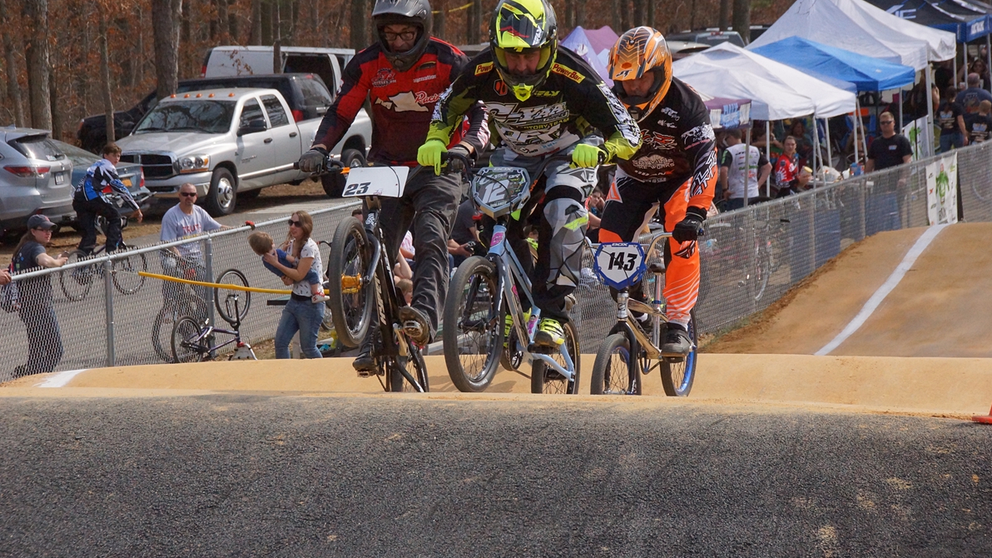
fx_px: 4576
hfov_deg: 12.4
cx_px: 496
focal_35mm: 174
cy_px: 269
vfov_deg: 7.0
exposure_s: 1/2000
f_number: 11
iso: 1600
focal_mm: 110
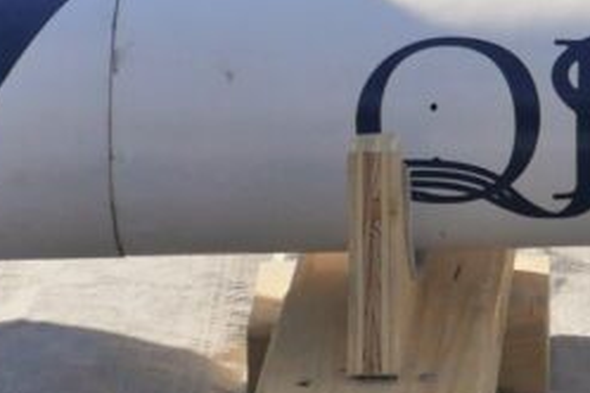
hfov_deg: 7.3
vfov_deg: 5.0
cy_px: -536
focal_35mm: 270
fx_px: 4425
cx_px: 1291
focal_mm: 21
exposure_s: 1/400
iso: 200
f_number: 9
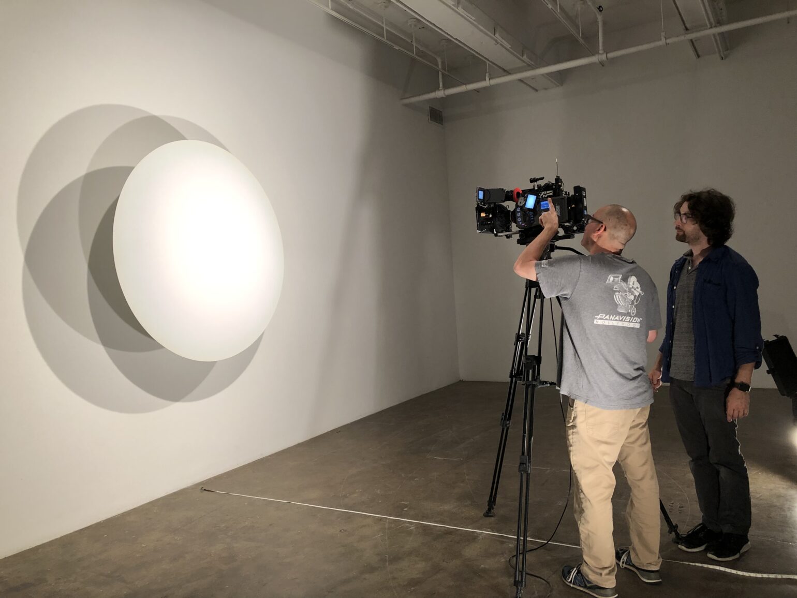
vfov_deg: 49.7
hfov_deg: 63.4
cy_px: 299
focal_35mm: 28
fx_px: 645
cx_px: 398
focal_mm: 4
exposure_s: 1/24
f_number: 1.8
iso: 40
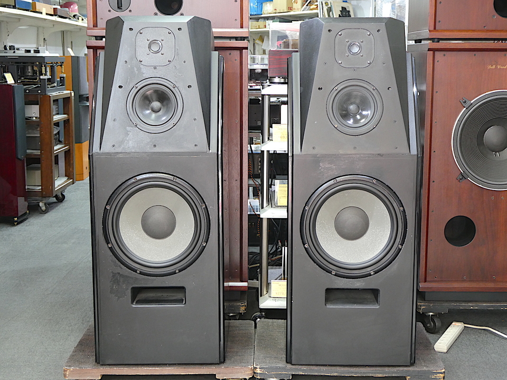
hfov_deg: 35.5
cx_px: 254
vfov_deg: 27.0
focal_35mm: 54
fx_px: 791
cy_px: 190
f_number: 4.1
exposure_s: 1/4
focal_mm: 9.6
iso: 200
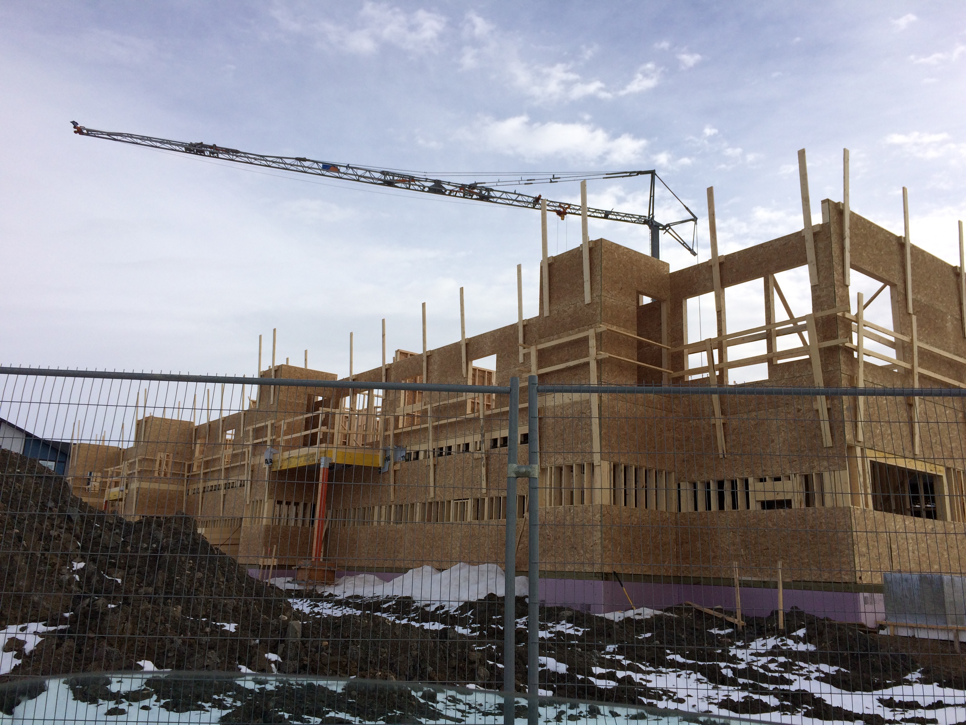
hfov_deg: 61.7
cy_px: 362
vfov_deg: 48.2
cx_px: 483
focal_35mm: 29
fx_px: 809
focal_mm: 4.15
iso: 32
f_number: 2.2
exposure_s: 1/2933
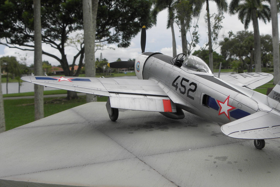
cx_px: 173
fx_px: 311
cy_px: 68
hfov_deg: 48.1
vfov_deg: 33.2
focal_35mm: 40
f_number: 5.6
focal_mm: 4.6
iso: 64
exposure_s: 1/200
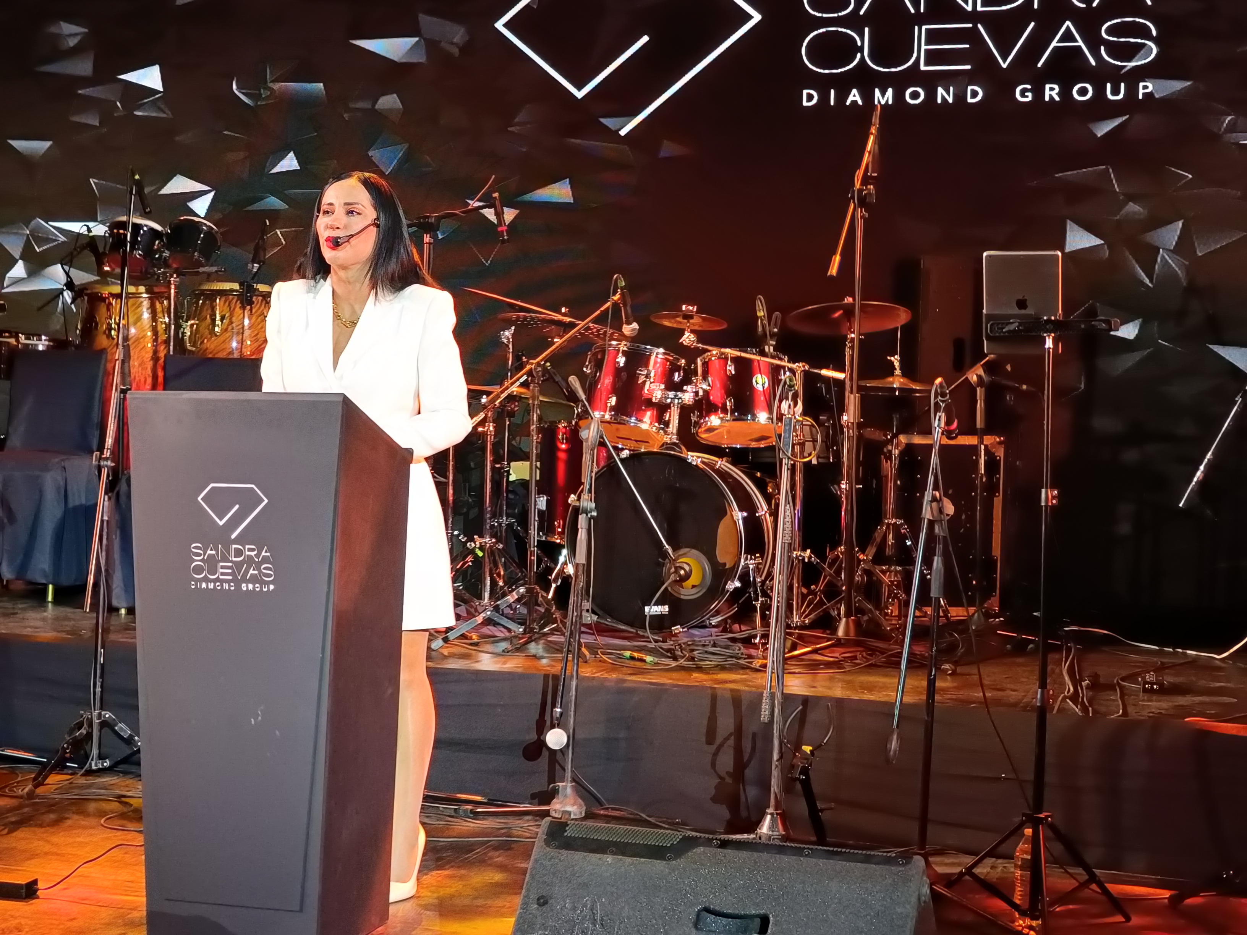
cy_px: 468
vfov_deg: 27.5
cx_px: 624
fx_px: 1909
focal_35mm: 53
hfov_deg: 36.2
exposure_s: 1/60
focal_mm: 7.08
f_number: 2
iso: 322
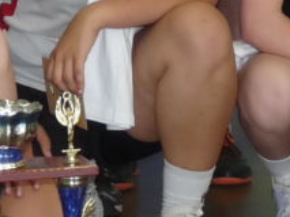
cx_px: 174
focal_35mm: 259
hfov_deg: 7.6
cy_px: -118
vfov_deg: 5.7
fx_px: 2171
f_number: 3
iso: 125
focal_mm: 6.4
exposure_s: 1/30
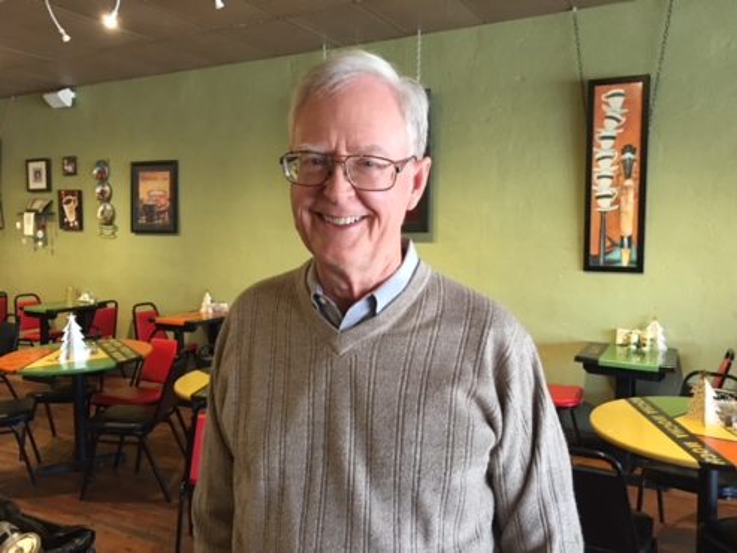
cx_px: 368
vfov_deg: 48.2
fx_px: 618
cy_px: 276
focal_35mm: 29
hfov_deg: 61.6
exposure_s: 1/15
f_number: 2.2
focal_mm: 4.15
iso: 100
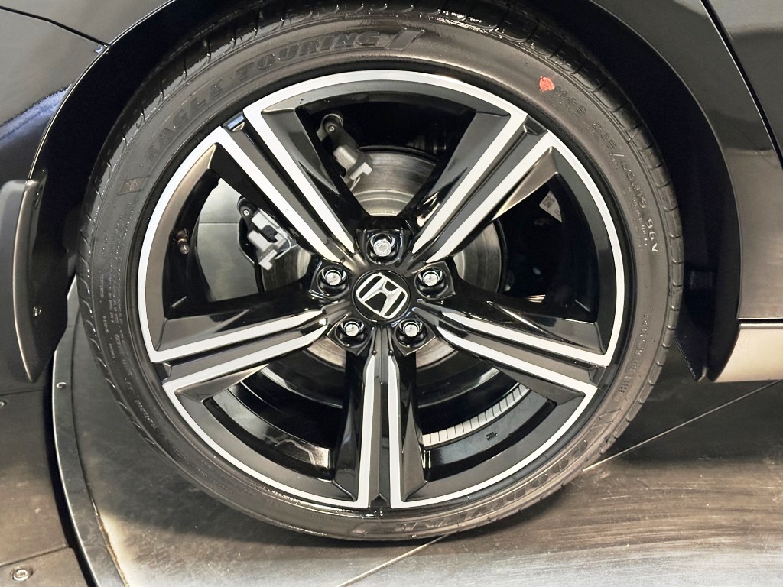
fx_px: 1086
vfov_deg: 30.3
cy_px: 294
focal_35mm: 48
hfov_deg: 39.7
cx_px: 392
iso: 640
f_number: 1.78
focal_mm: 6.86
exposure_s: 1/30
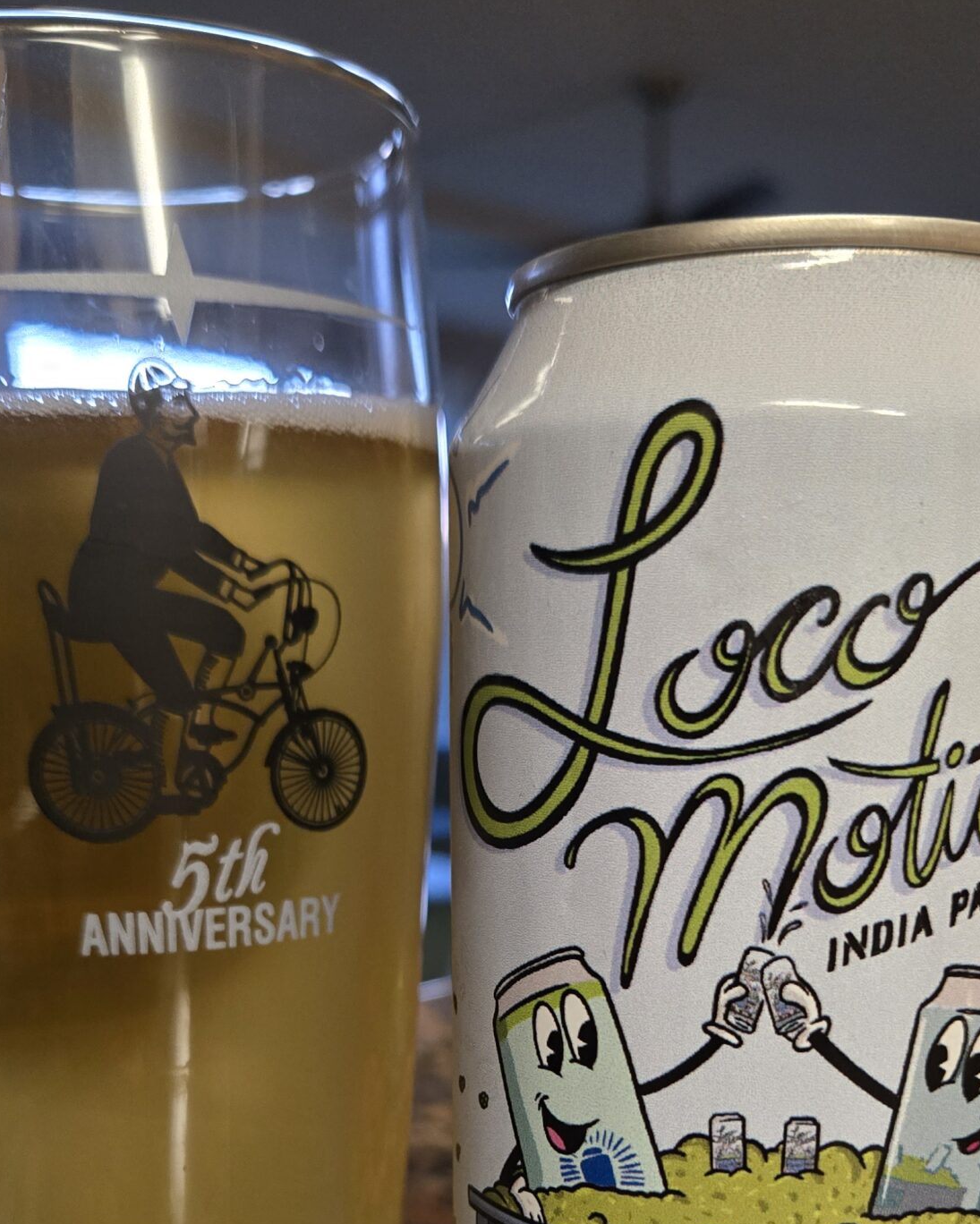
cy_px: 986
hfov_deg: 35.7
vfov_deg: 41.8
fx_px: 1522
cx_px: 495
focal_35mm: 42
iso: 800
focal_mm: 5.4
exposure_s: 1/60
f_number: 1.8
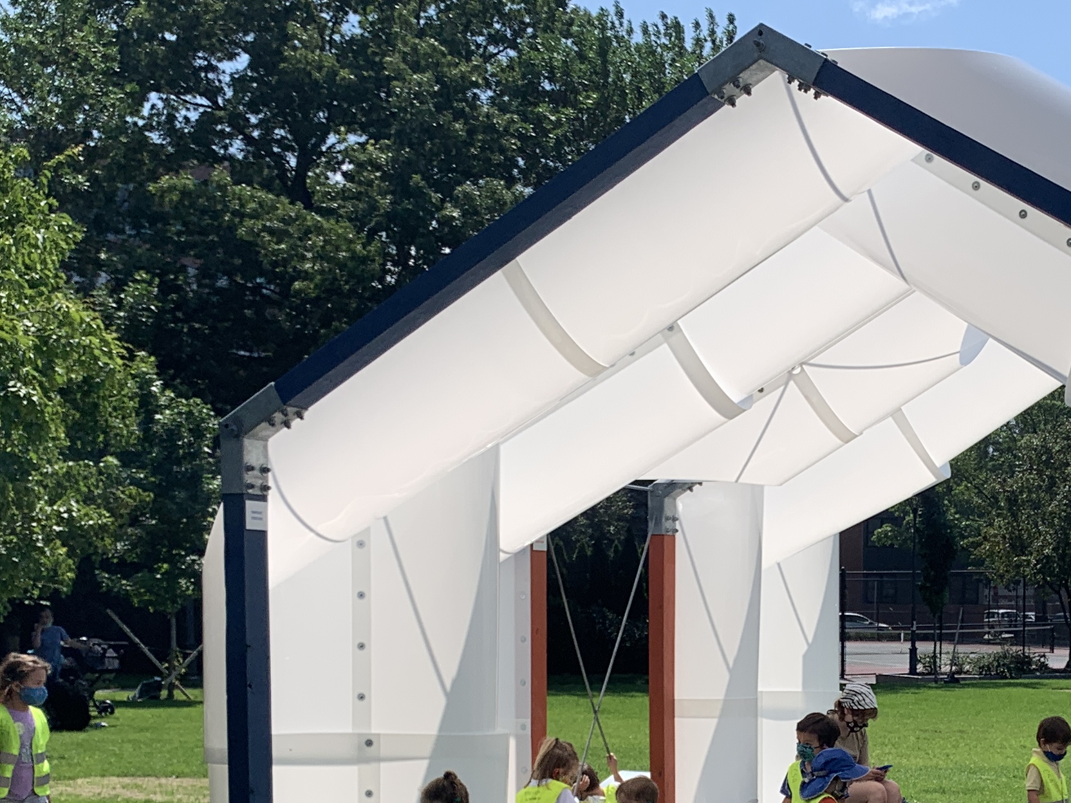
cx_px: 854
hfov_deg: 30.0
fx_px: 1949
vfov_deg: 22.8
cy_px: 702
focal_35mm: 63
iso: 25
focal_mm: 4.25
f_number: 1.8
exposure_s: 1/3086
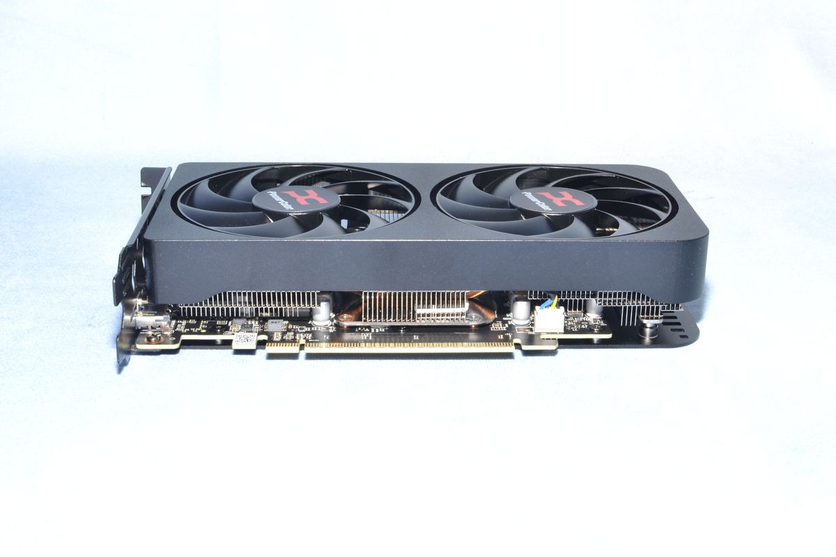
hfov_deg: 37.9
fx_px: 1219
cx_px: 418
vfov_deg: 25.8
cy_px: 278
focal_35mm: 52
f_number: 14
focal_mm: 35
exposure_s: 1/80
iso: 400
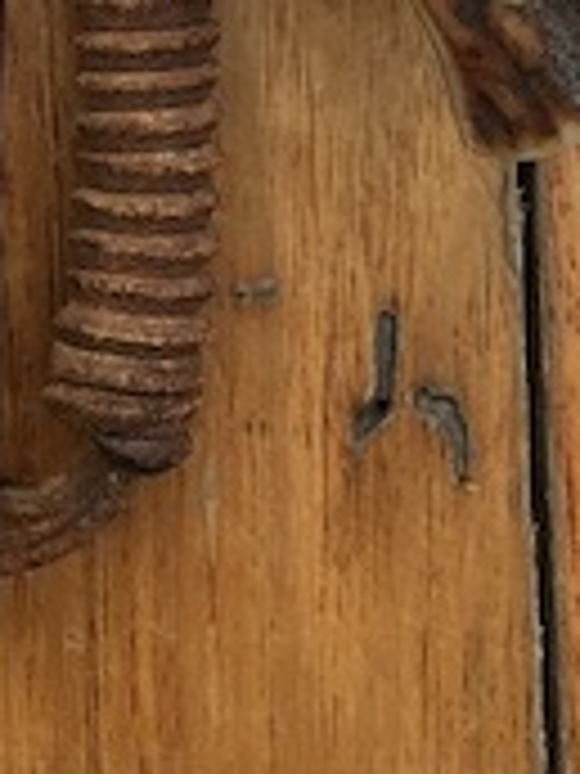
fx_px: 2748
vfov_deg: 13.3
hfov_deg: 11.8
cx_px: -146
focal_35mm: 123
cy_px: -864
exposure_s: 1/120
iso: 64
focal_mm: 3.99
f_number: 1.8
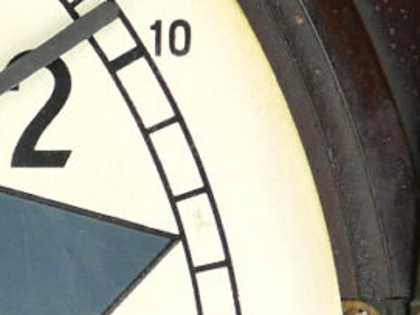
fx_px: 5506
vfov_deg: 3.3
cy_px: 408
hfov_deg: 4.3
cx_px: -391
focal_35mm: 454
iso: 800
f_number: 2.8
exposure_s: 1/500
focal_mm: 30
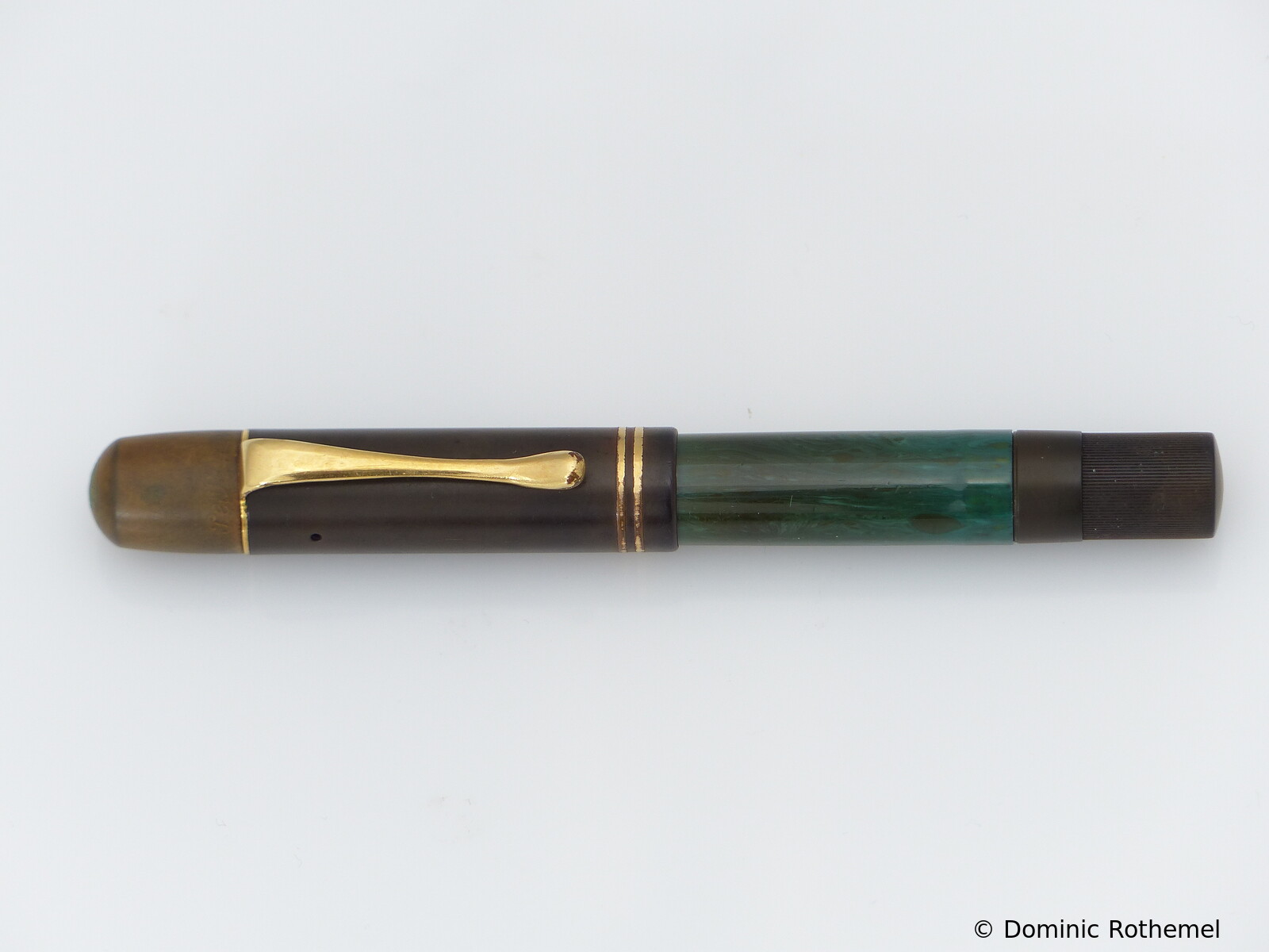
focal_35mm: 385
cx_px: 634
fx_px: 14114
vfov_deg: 3.9
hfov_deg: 5.1
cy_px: 476
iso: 100
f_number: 3.5
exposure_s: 1/125
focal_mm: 69.3
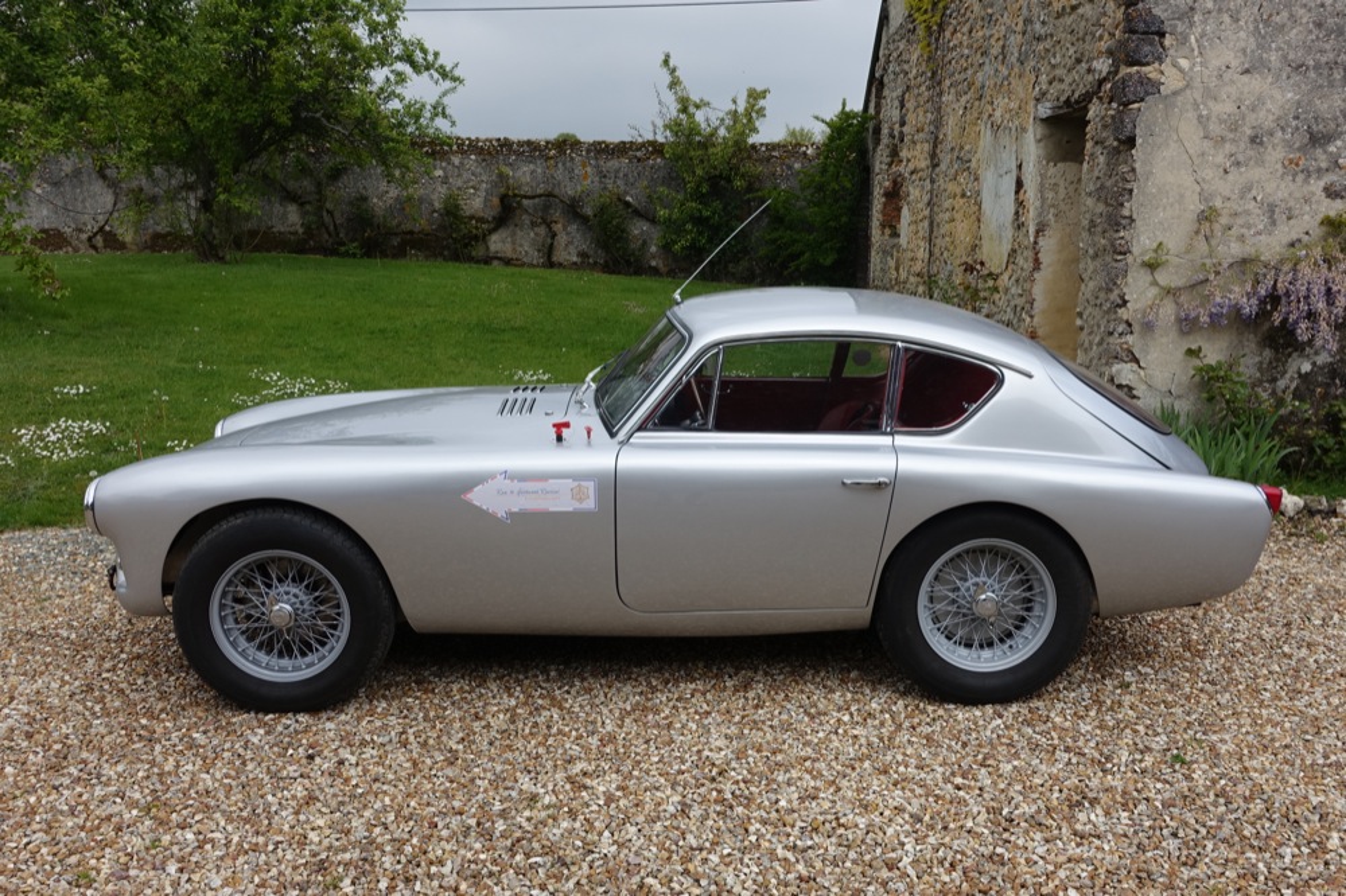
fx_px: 1196
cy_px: 448
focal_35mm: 32
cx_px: 673
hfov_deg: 58.7
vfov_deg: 41.1
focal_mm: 11.69
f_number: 5.6
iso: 125
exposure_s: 1/500
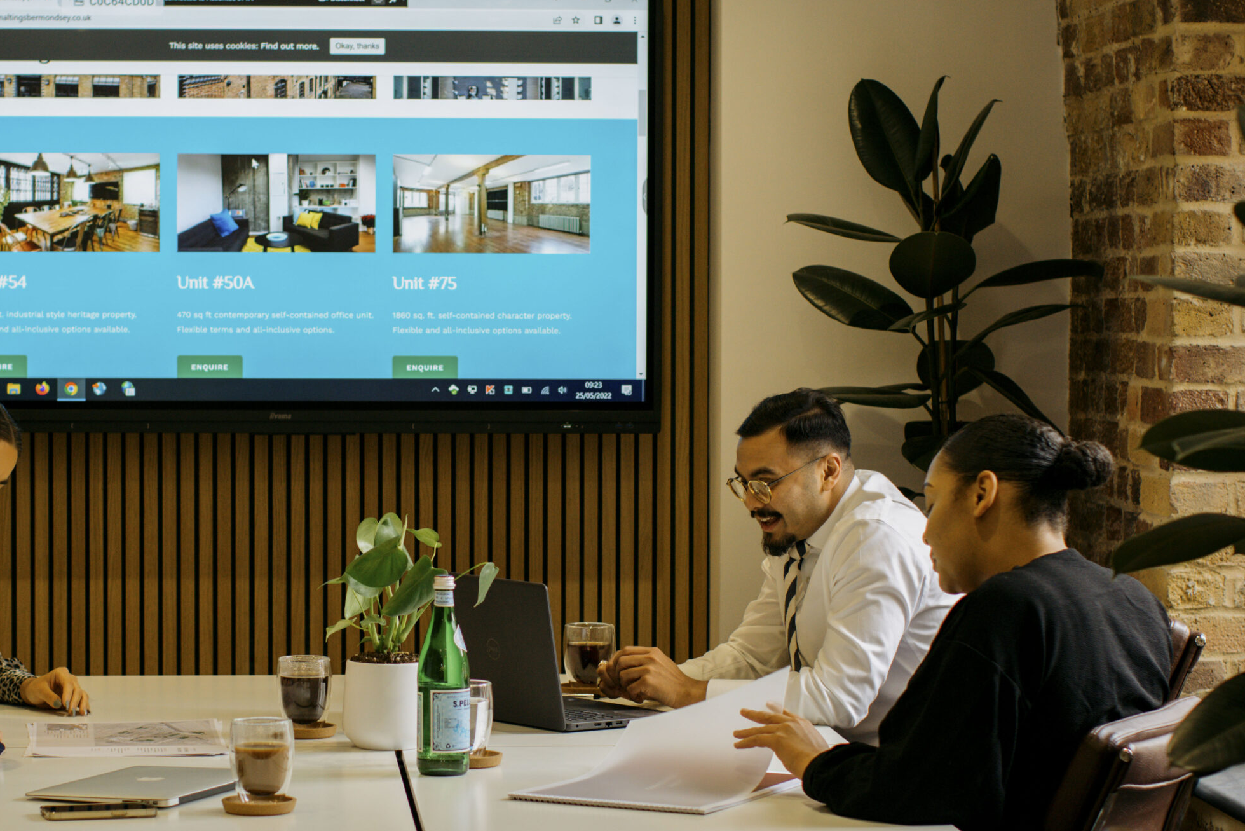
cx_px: 435
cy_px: 447
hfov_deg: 20.8
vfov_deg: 14.0
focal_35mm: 98
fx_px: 3390
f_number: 2.8
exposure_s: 1/200
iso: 320
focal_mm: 50
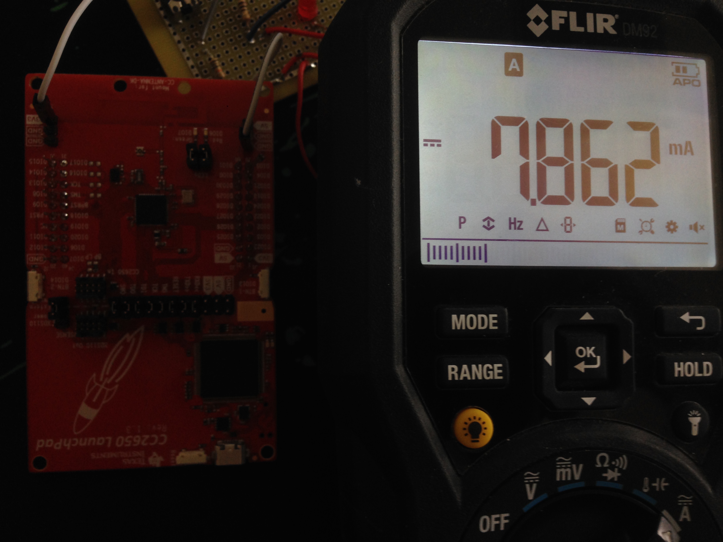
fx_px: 689
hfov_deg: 55.4
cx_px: 362
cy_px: 271
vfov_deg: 42.9
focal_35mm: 33
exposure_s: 1/20
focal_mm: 4.12
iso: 50
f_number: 2.4
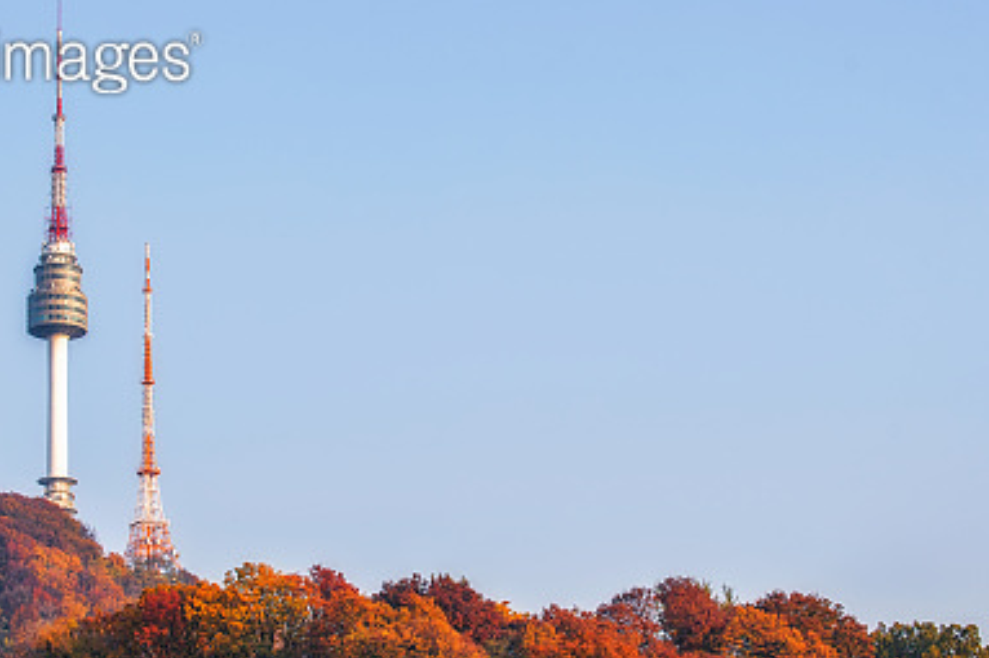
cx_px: 447
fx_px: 4009
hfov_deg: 14.1
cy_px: 427
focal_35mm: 146
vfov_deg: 9.4
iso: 100
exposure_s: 1/200
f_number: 8
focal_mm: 110
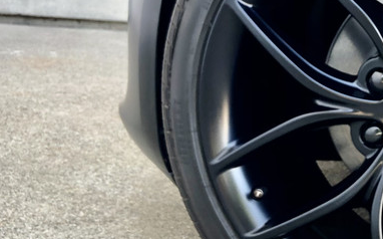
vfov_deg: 15.7
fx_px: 866
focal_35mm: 83
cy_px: 83
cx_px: 430
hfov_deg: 23.3
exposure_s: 1/120
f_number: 1.8
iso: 50
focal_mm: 4
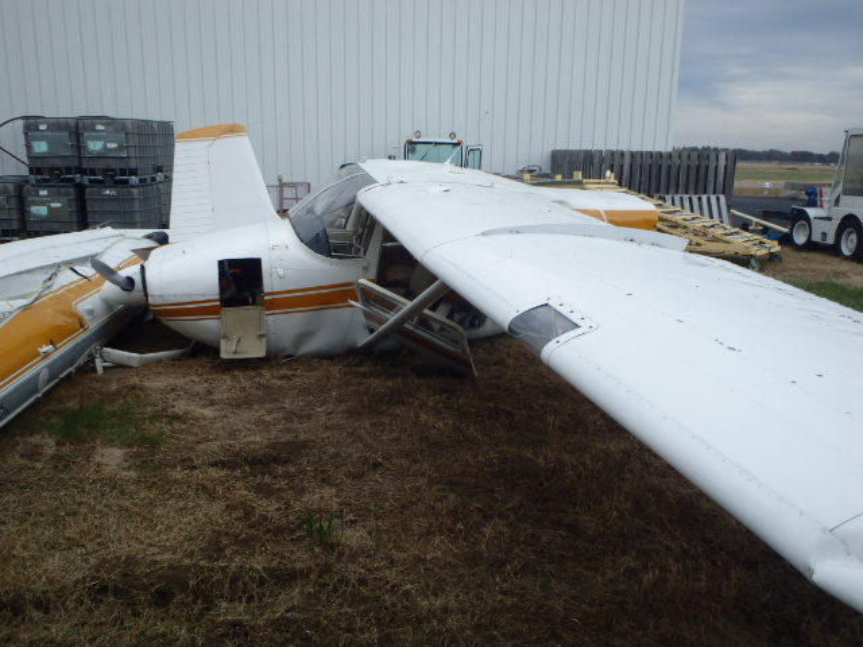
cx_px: 432
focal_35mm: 28
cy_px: 324
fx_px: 698
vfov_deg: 49.7
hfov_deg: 63.4
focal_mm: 5
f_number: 11
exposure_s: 1/60
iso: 125
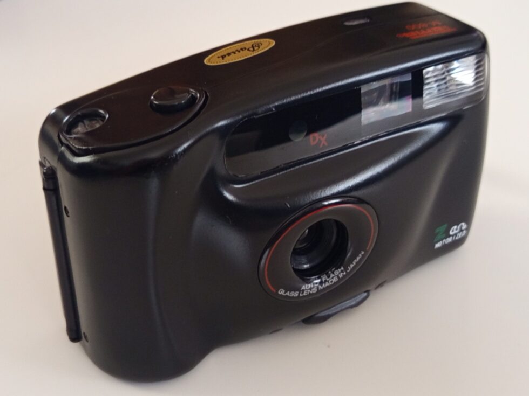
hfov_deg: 33.8
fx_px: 871
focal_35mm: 57
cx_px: 264
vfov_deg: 25.7
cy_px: 198
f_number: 1.7
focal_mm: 5.24
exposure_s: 1/33.3
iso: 1145
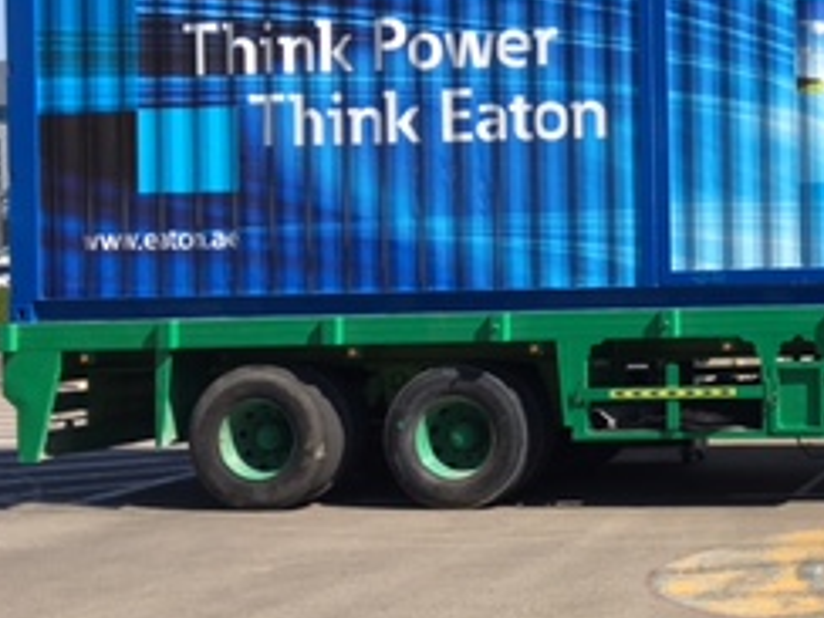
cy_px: 250
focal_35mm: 76
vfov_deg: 19.4
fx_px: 1809
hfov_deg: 23.1
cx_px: 1033
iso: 25
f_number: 2.2
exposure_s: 1/1479
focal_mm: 4.15
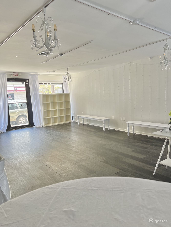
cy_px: 114
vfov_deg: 67.3
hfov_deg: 53.1
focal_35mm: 26
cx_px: 86
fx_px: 171
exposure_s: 1/122
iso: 64
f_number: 1.5
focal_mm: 5.7
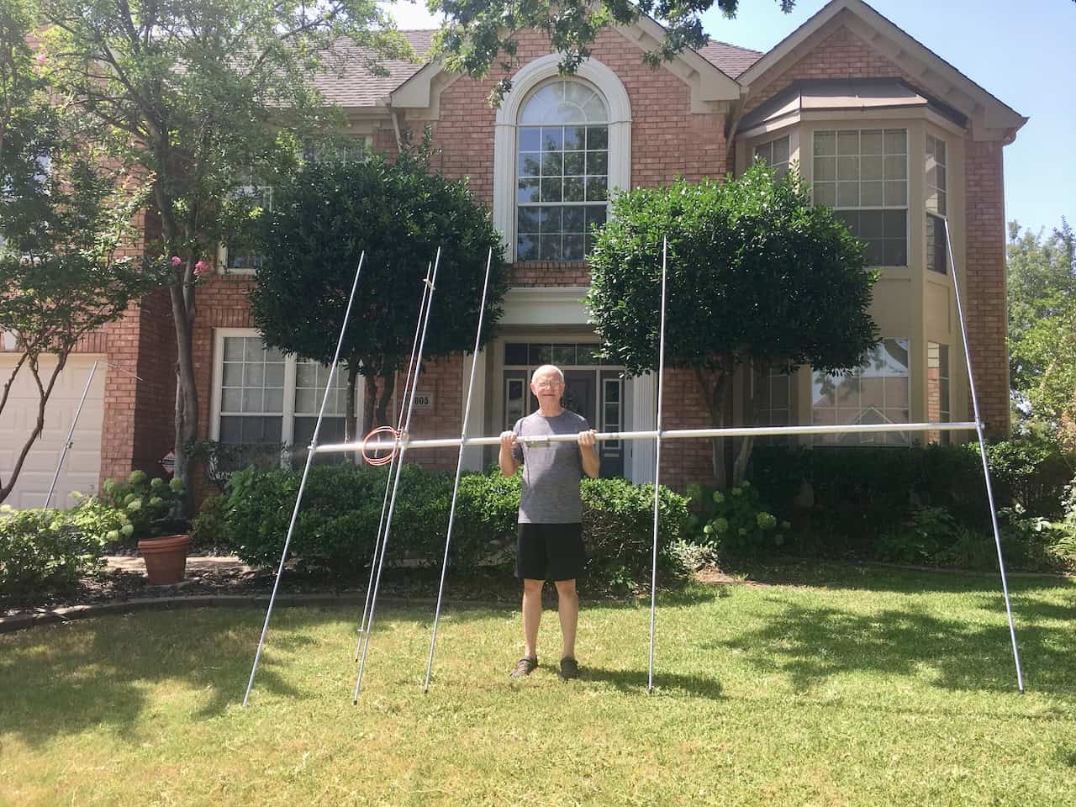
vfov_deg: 48.2
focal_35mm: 29
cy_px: 404
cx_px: 538
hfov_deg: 61.7
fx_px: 901
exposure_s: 1/447
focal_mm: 4.2
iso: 25
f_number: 2.2
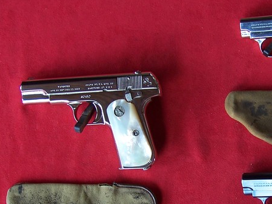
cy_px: 169
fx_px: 534
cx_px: 194
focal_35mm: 68
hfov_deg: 28.3
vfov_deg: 21.3
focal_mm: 6.3
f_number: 2.8
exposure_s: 1/30
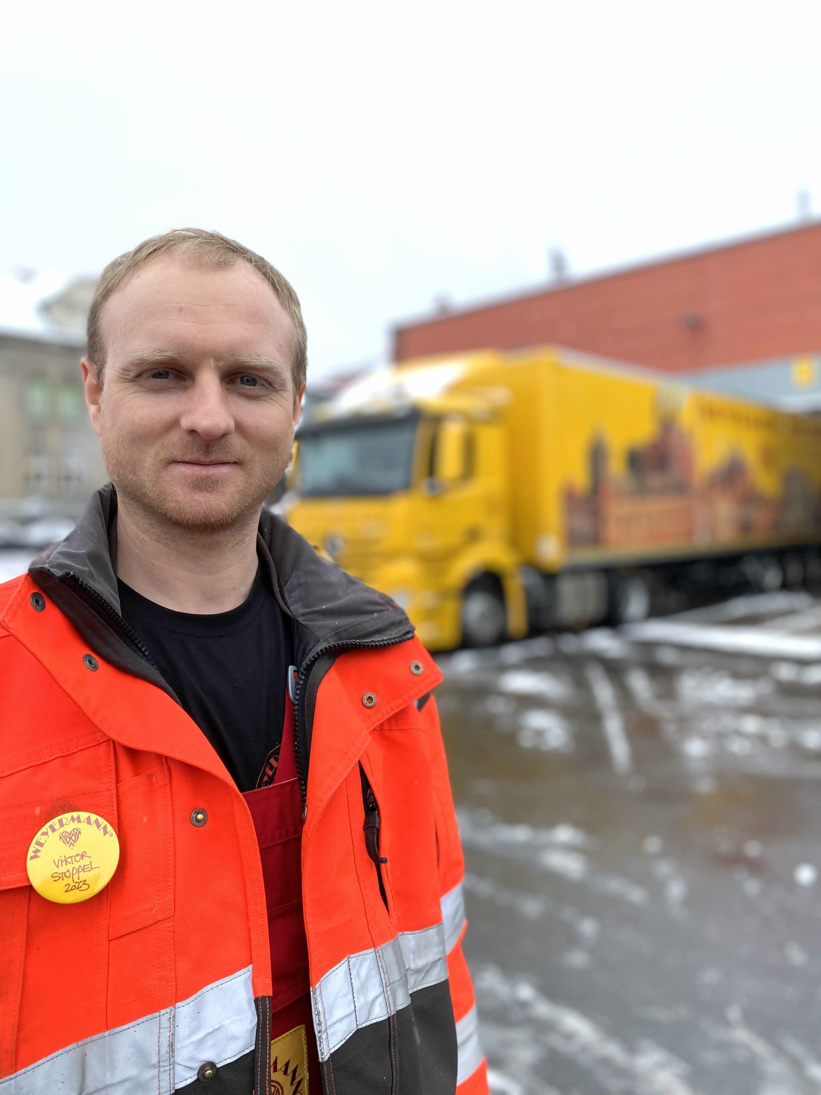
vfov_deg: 67.3
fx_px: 822
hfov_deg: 53.1
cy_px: 548
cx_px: 410
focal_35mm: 26
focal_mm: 4.25
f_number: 1.8
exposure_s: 1/334
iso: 32
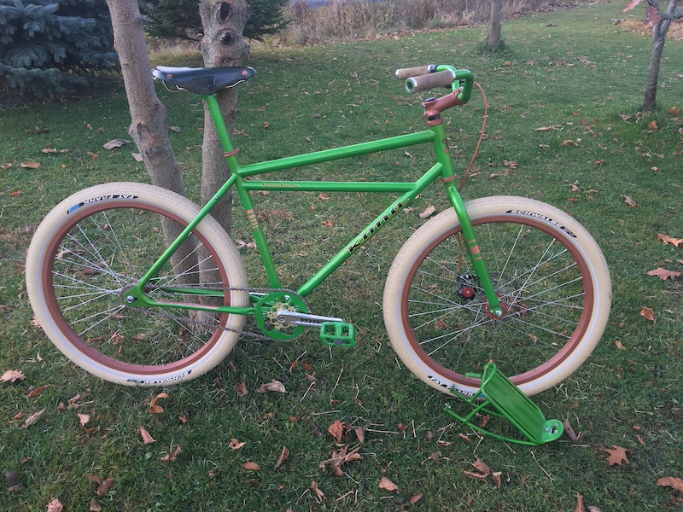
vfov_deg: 48.2
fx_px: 572
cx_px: 342
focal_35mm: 29
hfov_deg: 61.7
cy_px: 256
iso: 40
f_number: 2.2
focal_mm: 4.15
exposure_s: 1/120
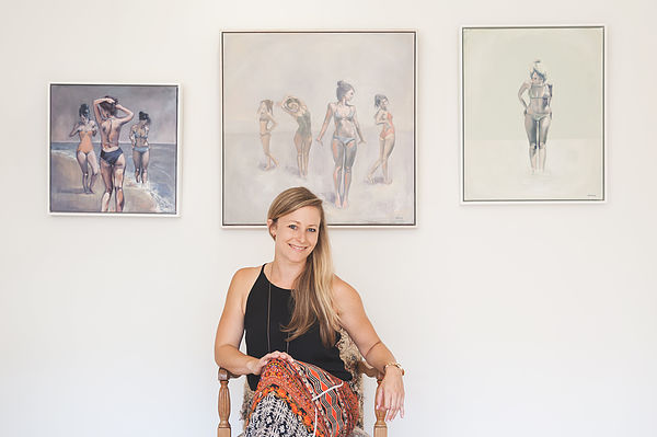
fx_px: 693
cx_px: 328
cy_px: 218
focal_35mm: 38
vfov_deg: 35.0
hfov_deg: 50.7
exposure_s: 1/320
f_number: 2.8
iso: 640
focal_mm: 38
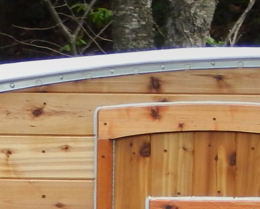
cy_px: 476
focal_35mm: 1532
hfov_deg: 1.3
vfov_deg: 1.0
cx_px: 101
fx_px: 11799
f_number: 5.7
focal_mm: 50.1
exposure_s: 1/80
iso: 125
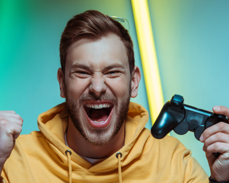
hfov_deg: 9.3
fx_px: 1410
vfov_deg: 7.4
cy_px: 92
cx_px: 100
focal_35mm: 208
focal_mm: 140
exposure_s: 1/160
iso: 125
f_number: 4
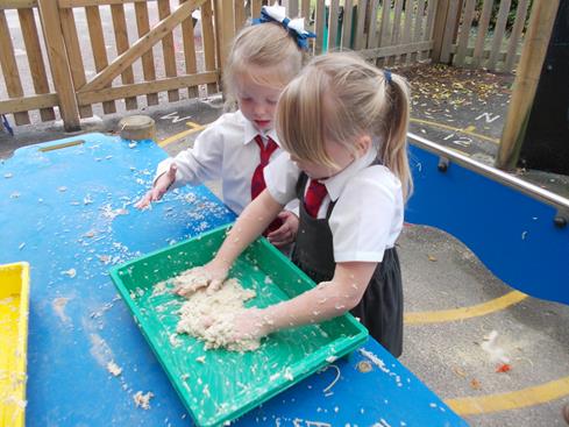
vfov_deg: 49.8
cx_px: 284
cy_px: 214
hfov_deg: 63.4
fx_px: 460
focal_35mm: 28
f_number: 2.7
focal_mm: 4
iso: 80
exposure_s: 1/50
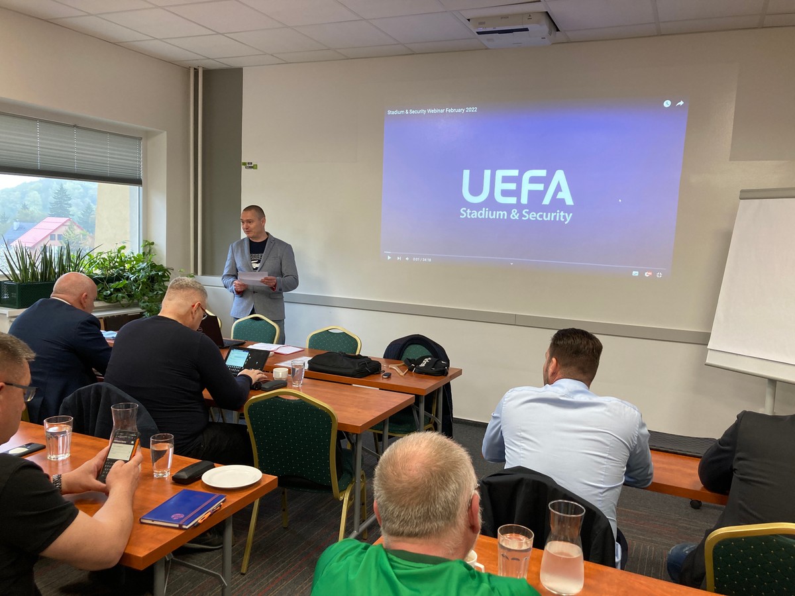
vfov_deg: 49.7
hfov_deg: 63.4
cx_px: 398
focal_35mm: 28
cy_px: 298
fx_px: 643
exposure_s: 1/50
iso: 64
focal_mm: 3.99
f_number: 1.8
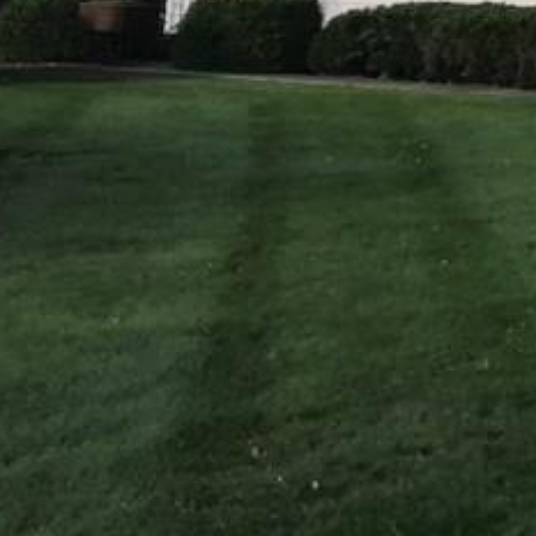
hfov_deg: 13.2
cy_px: -163
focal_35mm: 109
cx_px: 1150
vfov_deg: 15.2
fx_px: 1909
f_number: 1.8
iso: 20
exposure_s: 1/1350
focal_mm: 3.99
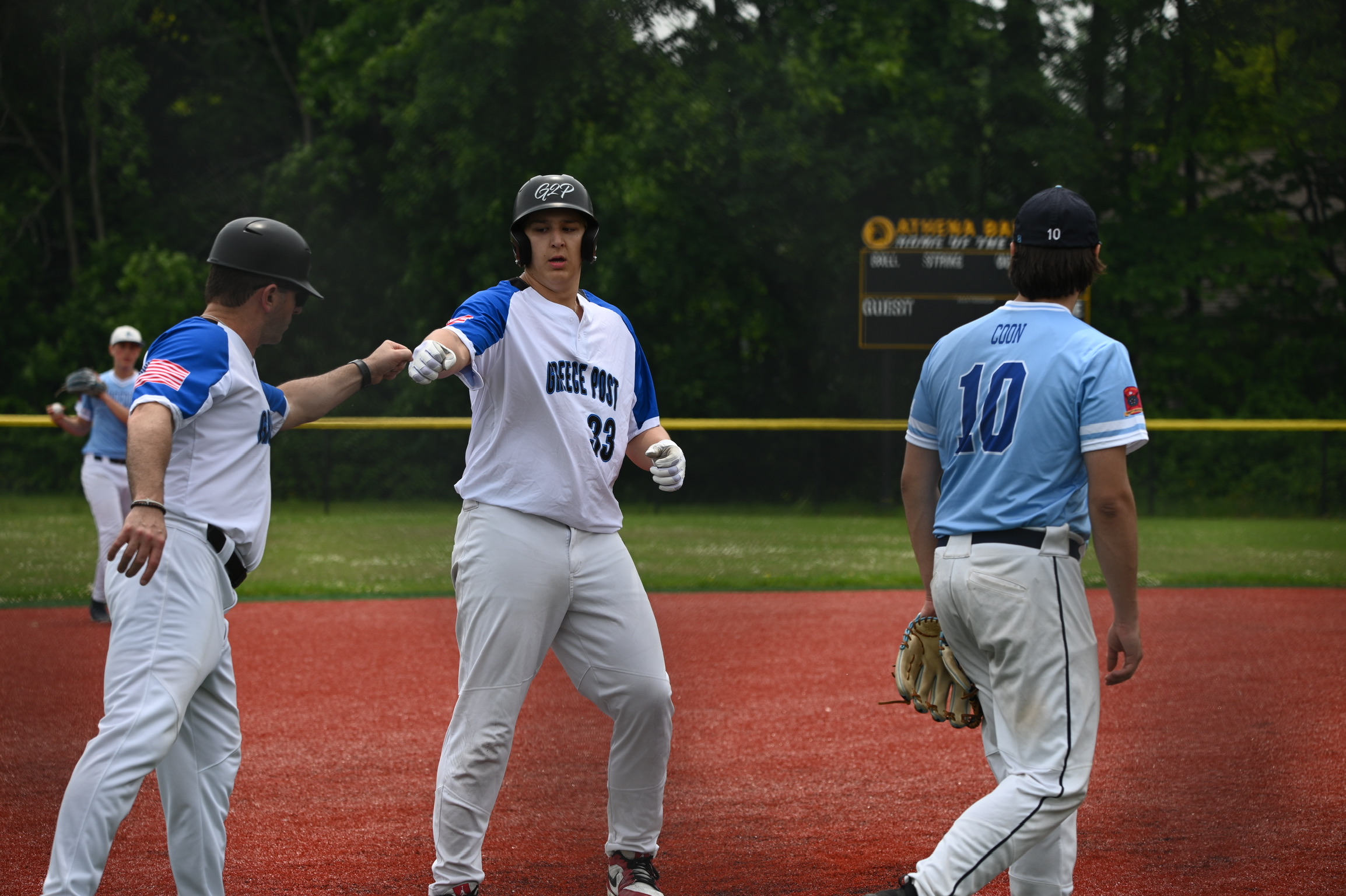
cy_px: 448
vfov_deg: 9.1
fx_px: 5605
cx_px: 673
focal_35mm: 150
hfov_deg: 13.7
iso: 220
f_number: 6.3
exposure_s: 1/1000
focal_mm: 150
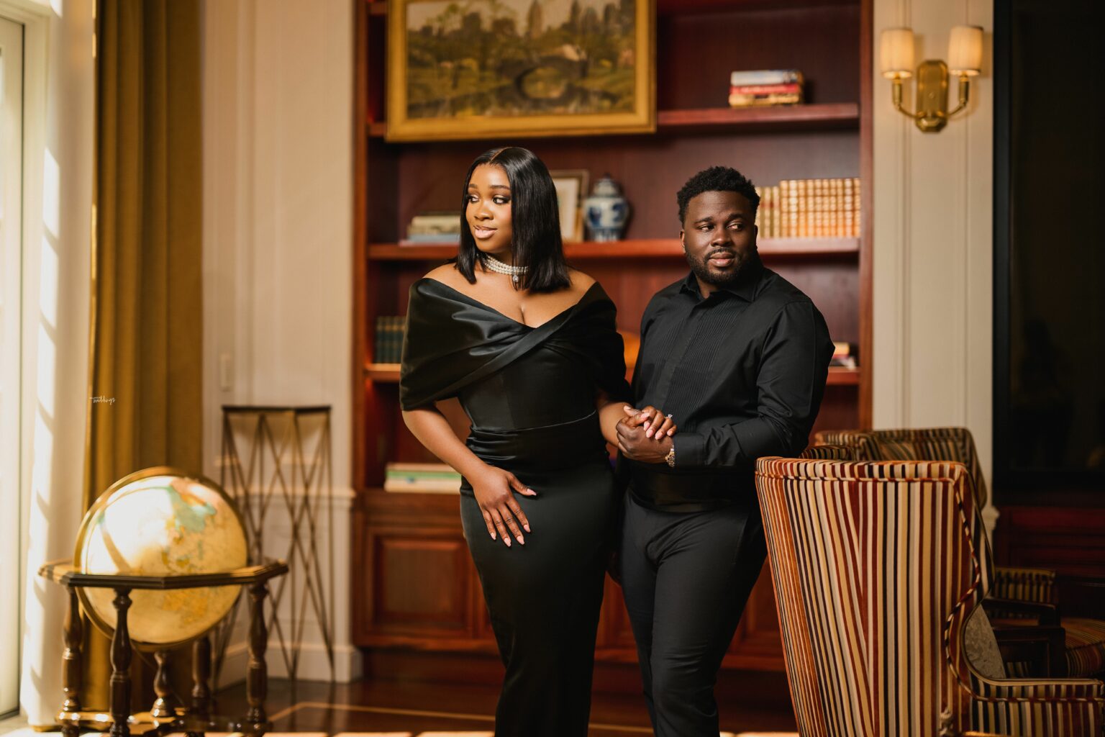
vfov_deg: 27.0
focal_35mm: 50
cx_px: 552
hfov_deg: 39.6
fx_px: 1535
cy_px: 368
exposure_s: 1/200
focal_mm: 50
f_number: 1.2
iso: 32
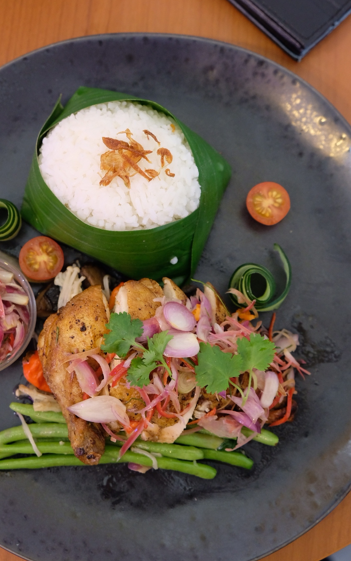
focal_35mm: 47
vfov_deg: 42.6
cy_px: 245
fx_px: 720
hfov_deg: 27.3
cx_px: 132
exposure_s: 1/30
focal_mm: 23.3
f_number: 4
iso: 1600
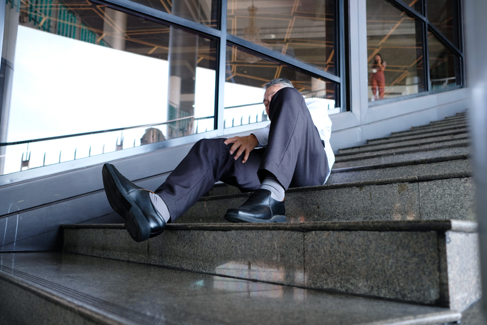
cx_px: 244
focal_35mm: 35
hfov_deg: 54.4
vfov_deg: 37.9
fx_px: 473
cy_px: 162
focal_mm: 23
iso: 250
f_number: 2.8
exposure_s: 1/70
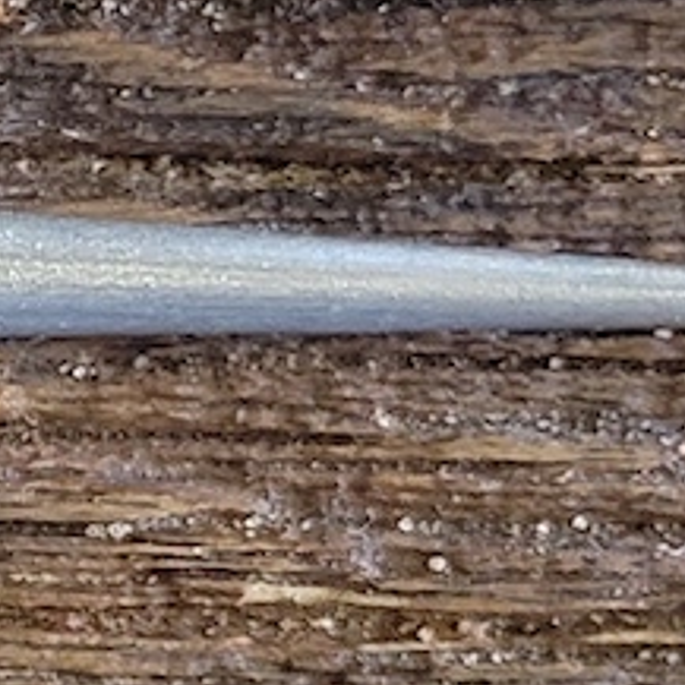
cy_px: 530
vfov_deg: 8.2
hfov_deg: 7.5
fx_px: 4746
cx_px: -1174
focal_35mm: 212
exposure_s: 1/40
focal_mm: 5.4
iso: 640
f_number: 1.8
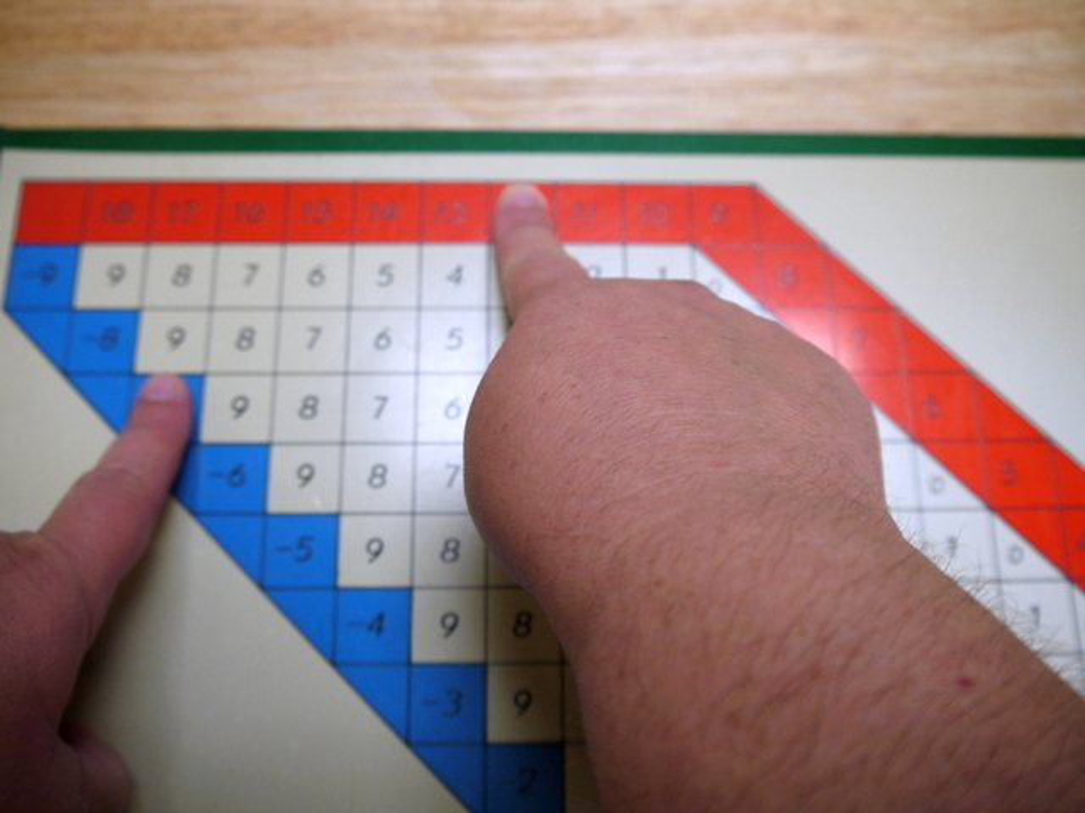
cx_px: 542
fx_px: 878
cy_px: 406
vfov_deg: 49.7
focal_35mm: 28
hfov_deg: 63.4
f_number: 3.5
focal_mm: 14
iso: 200
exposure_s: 1/60
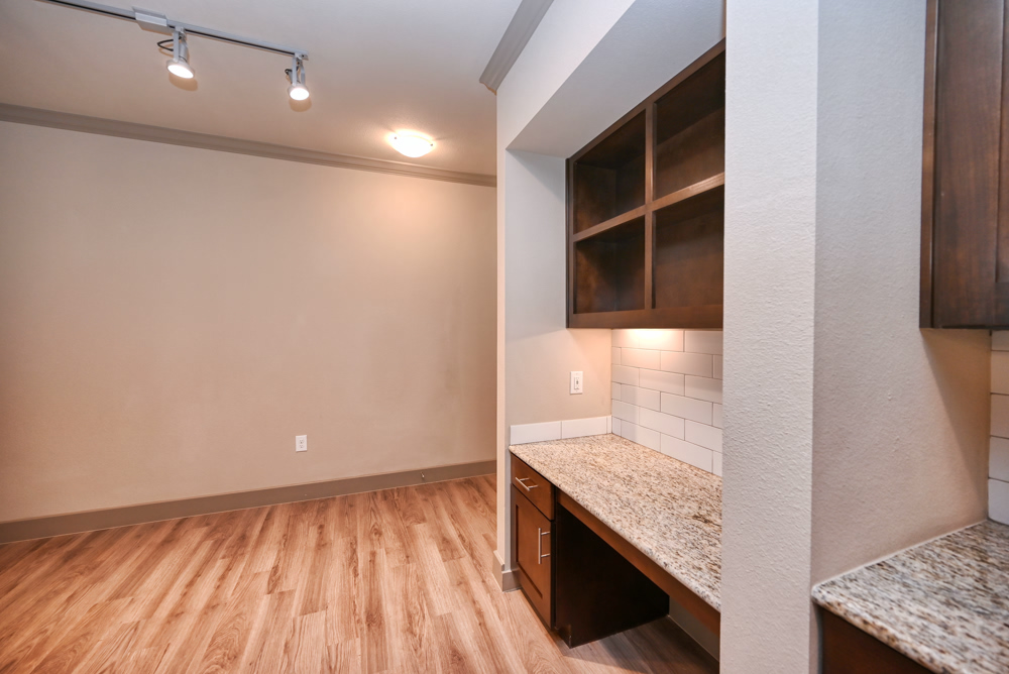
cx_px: 504
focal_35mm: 14
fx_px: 393
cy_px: 337
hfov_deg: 104.2
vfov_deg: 81.3
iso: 360
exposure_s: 1/60
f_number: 4
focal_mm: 14
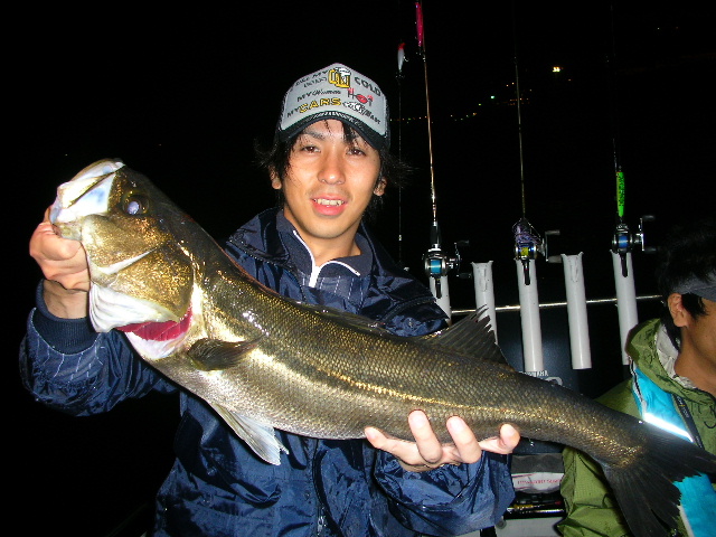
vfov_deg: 40.7
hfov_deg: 52.6
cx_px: 358
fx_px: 724
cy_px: 268
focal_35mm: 35
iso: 50
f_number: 3
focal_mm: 5.8
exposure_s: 1/60.1
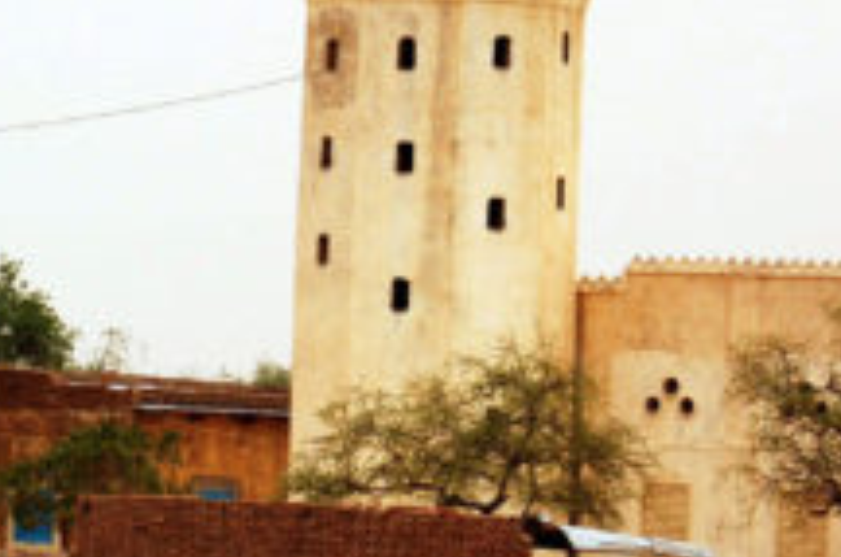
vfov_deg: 4.1
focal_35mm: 334
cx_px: -70
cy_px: 56
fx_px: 7785
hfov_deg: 6.2
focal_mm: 80
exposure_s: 1/800
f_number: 7.1
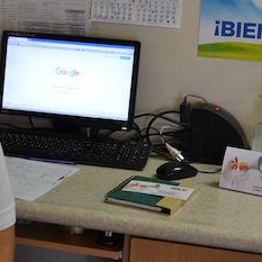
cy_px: 139
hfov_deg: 18.8
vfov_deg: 18.9
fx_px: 788
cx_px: 81
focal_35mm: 92
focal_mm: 28
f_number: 4.5
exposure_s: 1/15
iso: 1100
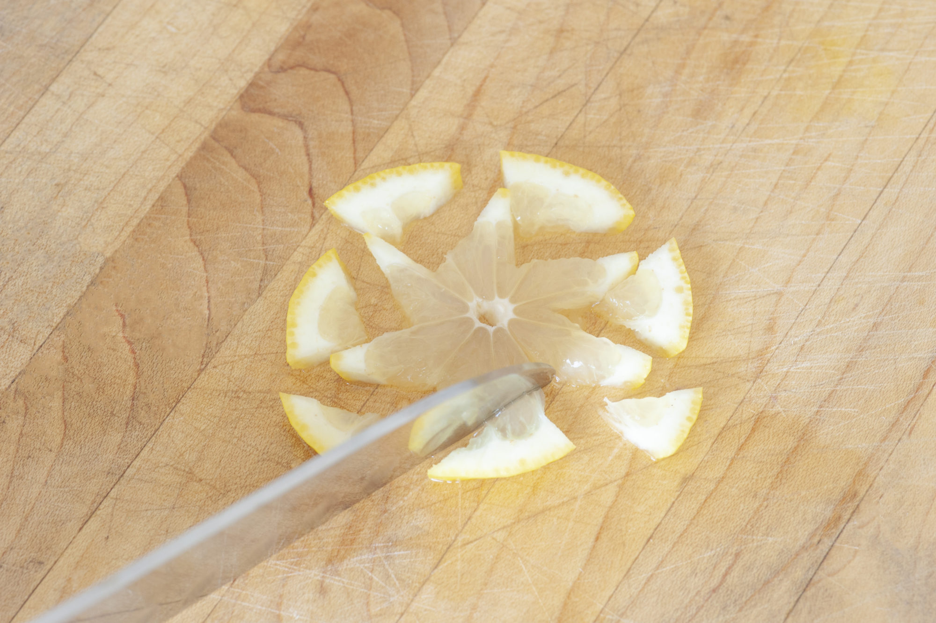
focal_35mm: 100
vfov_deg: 13.7
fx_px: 2598
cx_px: 468
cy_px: 312
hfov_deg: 20.4
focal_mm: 100
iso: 1250
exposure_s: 1/40
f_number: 16
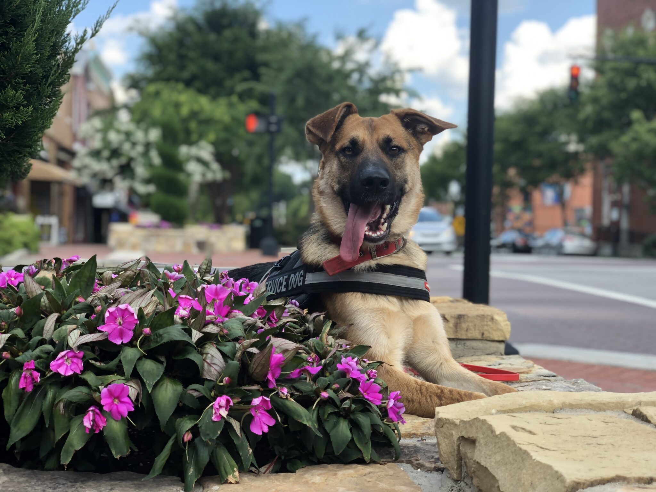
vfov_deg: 28.0
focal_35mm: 52
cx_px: 328
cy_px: 246
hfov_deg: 36.8
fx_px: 985
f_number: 2.4
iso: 16
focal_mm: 6
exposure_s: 1/136
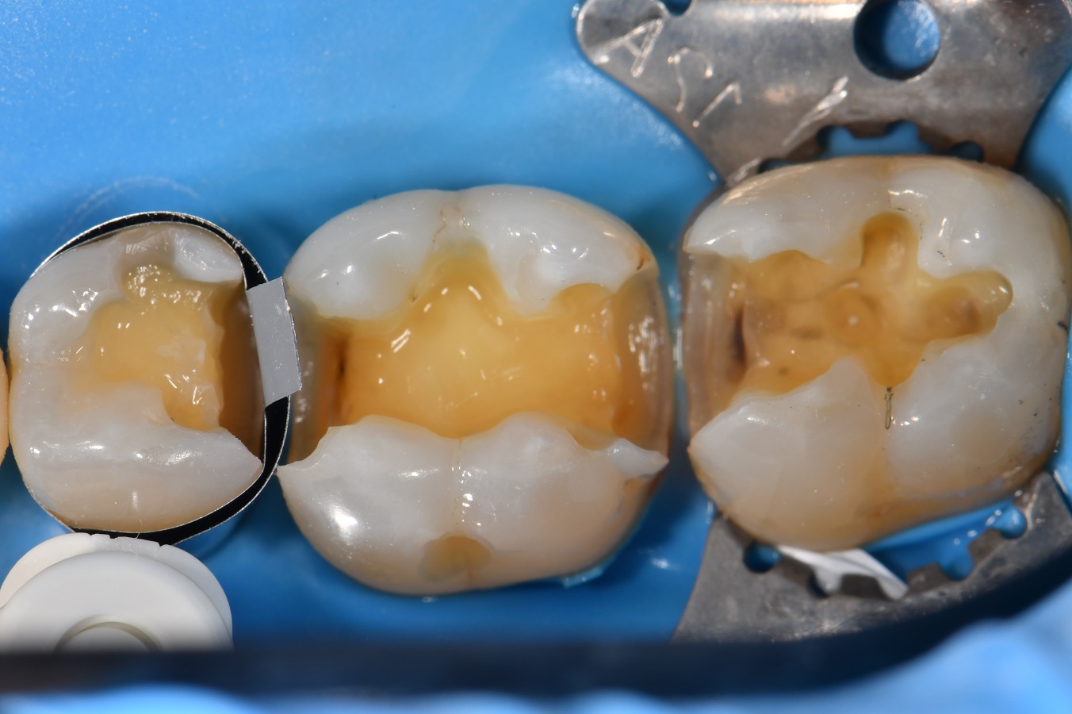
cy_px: 357
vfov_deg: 8.7
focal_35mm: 157
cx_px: 536
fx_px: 4673
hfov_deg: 13.1
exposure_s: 1/160
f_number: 32
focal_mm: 105
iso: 200
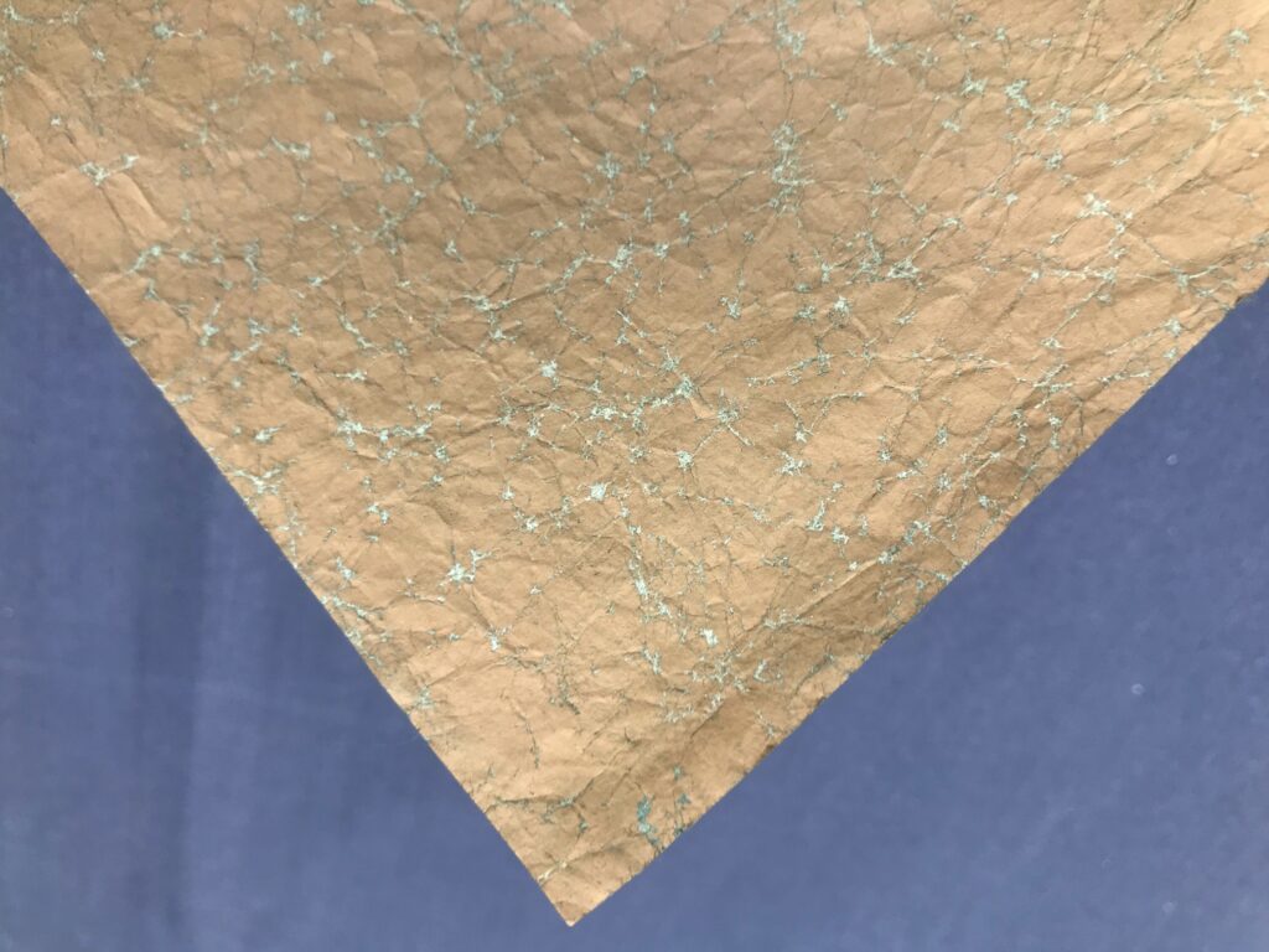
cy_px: 476
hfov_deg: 63.4
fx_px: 1026
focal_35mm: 28
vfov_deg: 49.7
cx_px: 634
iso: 20
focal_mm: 3.99
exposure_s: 1/147
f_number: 1.8
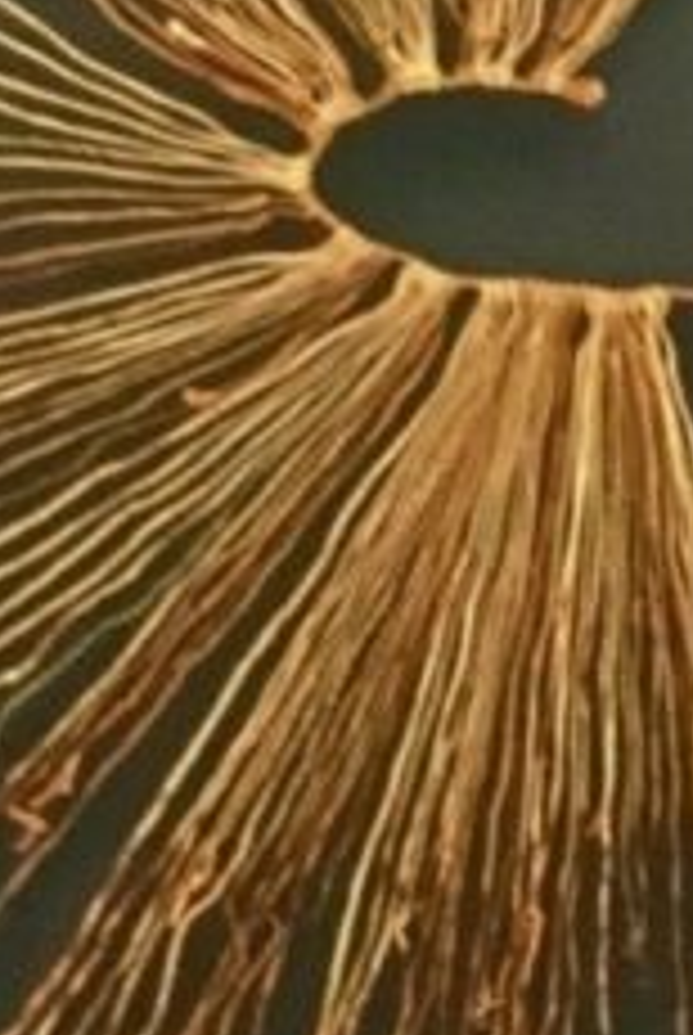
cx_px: 693
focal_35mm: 134
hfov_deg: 10.2
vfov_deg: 15.3
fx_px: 3857
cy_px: 531
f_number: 2.2
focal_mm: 4.15
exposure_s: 1/15
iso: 1000
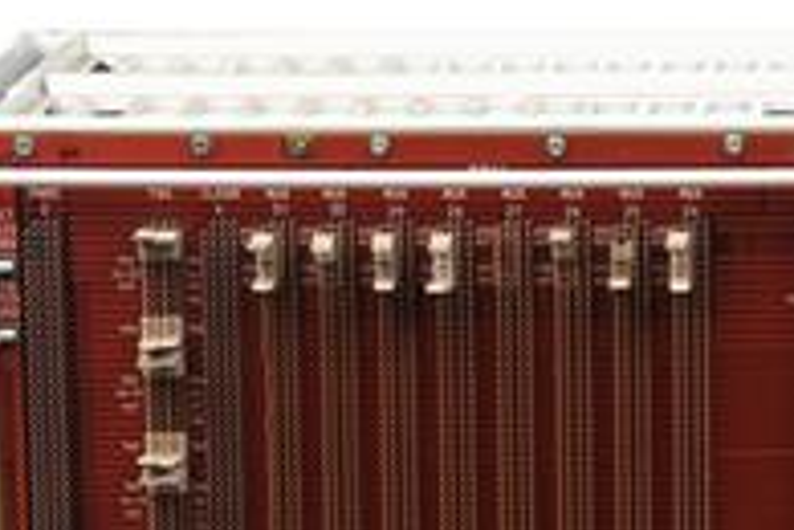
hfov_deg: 9.3
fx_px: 4874
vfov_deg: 6.2
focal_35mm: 221
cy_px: 699
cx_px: 745
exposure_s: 1/200
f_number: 13
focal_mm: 48
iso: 200
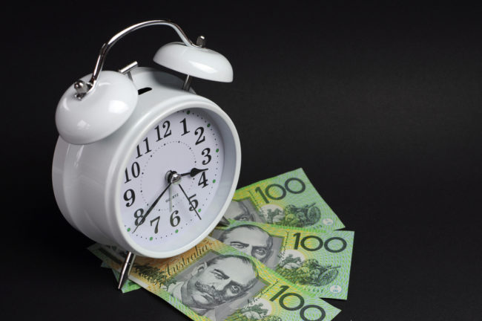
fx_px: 702
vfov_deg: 25.7
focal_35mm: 52
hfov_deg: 37.9
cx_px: 241
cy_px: 160
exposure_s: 1/50
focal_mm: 35
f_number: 8
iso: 200
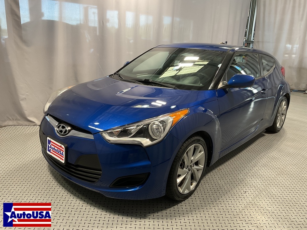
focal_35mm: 29
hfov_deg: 61.7
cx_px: 154
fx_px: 257
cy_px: 115
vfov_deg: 48.2
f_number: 1.8
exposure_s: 1/120
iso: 64
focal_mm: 3
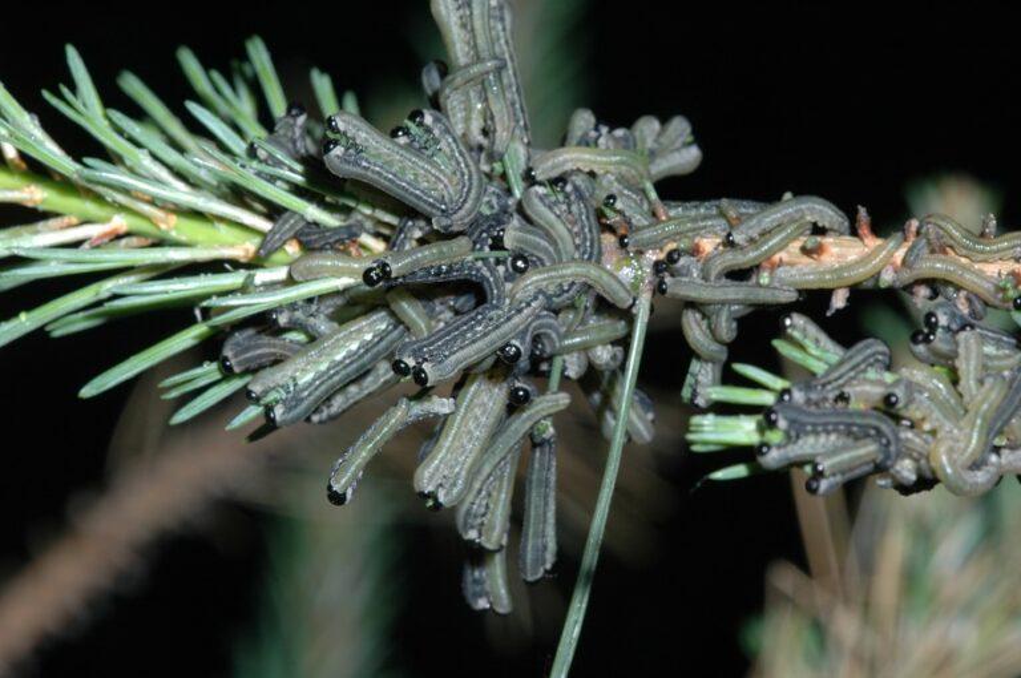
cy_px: 339
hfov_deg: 7.6
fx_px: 7648
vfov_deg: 5.1
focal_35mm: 270
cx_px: 510
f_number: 16
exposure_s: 1/60
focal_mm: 180
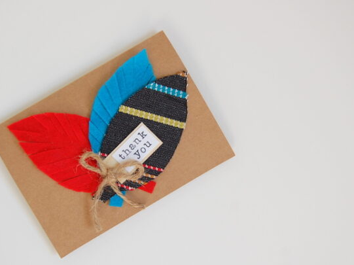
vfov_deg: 28.0
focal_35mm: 52
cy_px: 142
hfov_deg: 36.8
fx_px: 531
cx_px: 157
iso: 400
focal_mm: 26
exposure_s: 1/100
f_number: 5
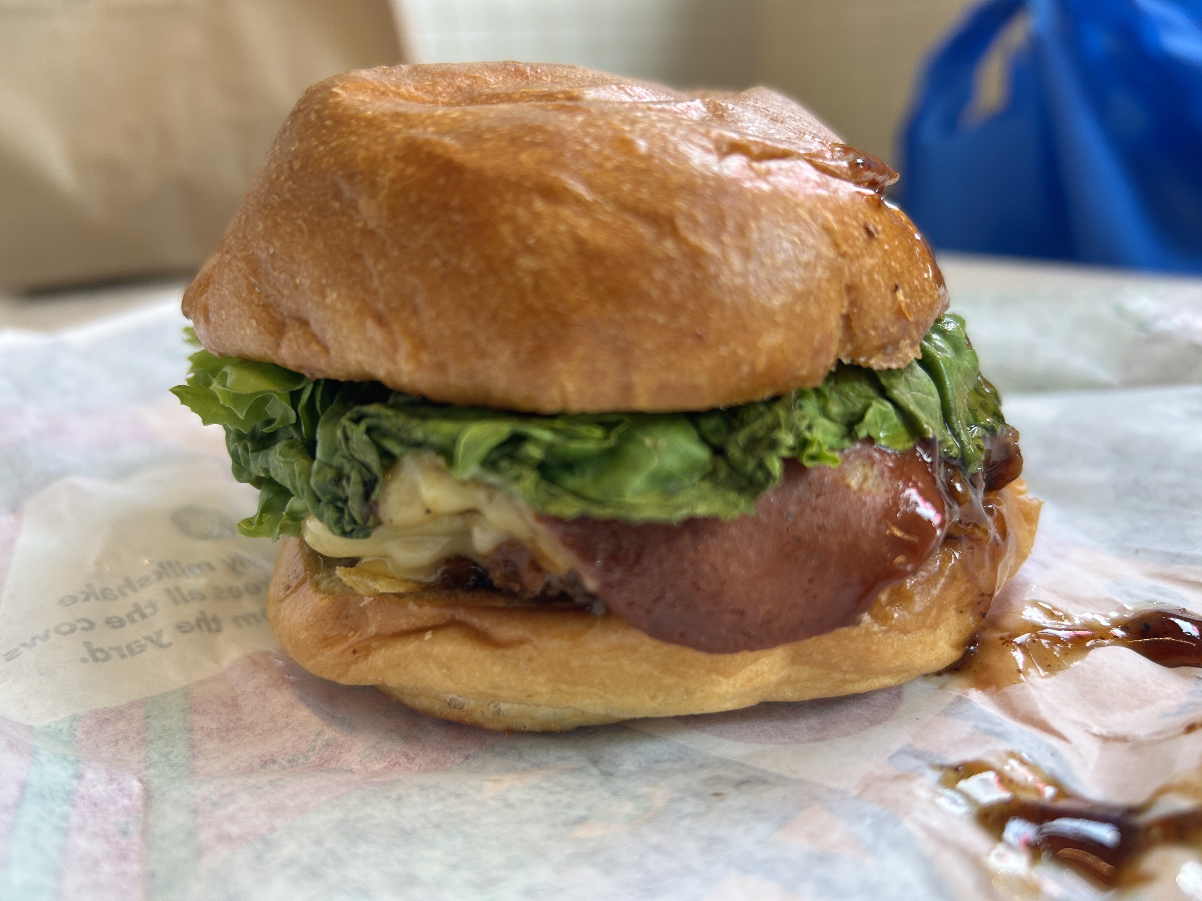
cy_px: 450
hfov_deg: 67.3
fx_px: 903
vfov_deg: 53.1
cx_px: 601
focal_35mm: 26
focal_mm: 5.7
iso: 64
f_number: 1.5
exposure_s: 1/60
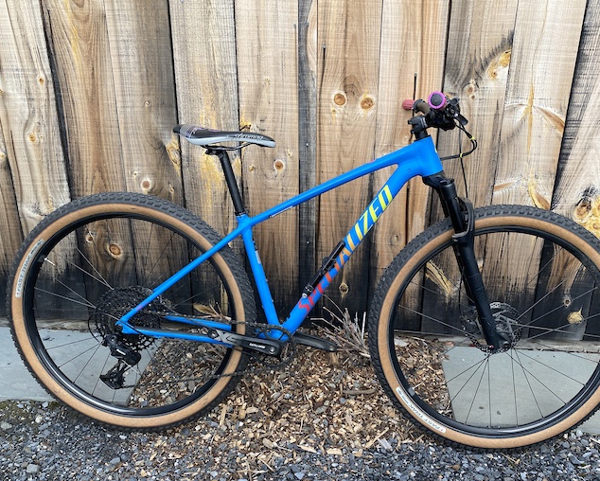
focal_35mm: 32
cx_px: 329
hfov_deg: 55.5
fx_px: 569
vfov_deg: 45.8
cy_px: 264
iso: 32
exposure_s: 1/522
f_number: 1.8
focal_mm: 4.25
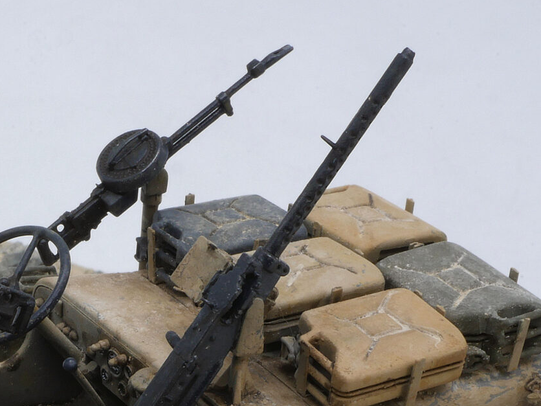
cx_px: 19
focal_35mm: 147
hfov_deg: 13.3
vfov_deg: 10.0
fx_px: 2297
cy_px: 438
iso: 200
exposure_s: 1/2
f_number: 22
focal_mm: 30
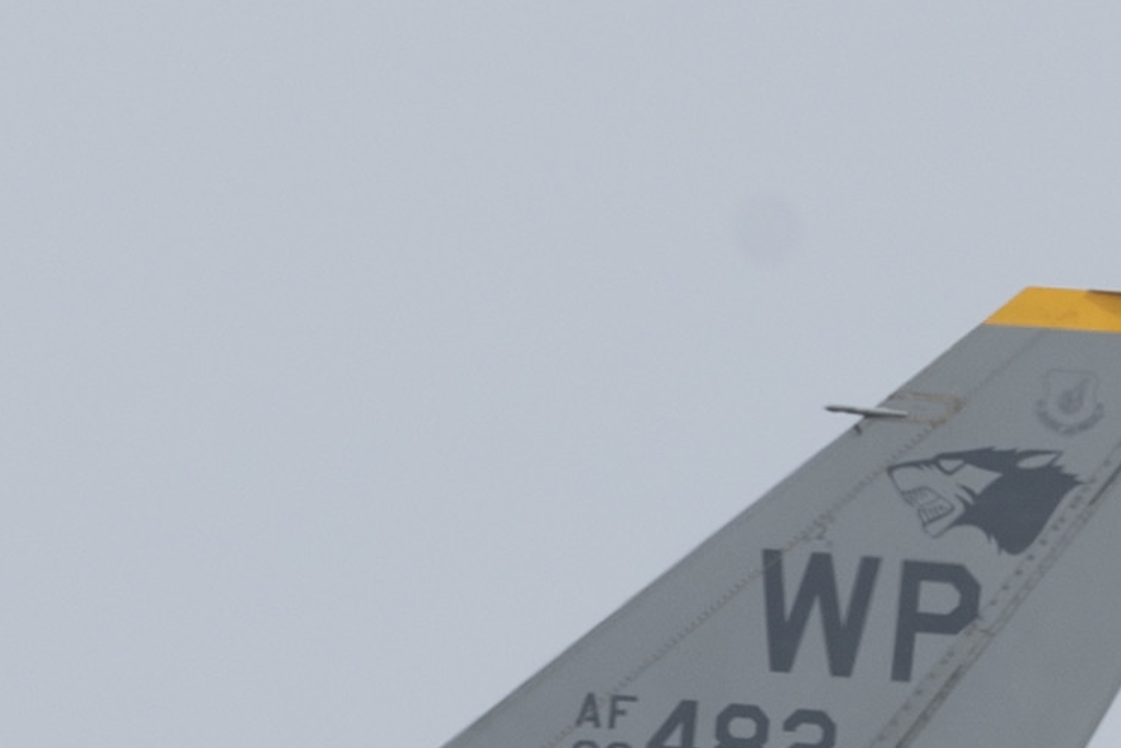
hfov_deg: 1.3
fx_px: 49766
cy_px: 630
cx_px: -137
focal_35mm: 1598
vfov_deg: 0.9
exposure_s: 1/250
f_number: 10
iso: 100
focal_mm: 200
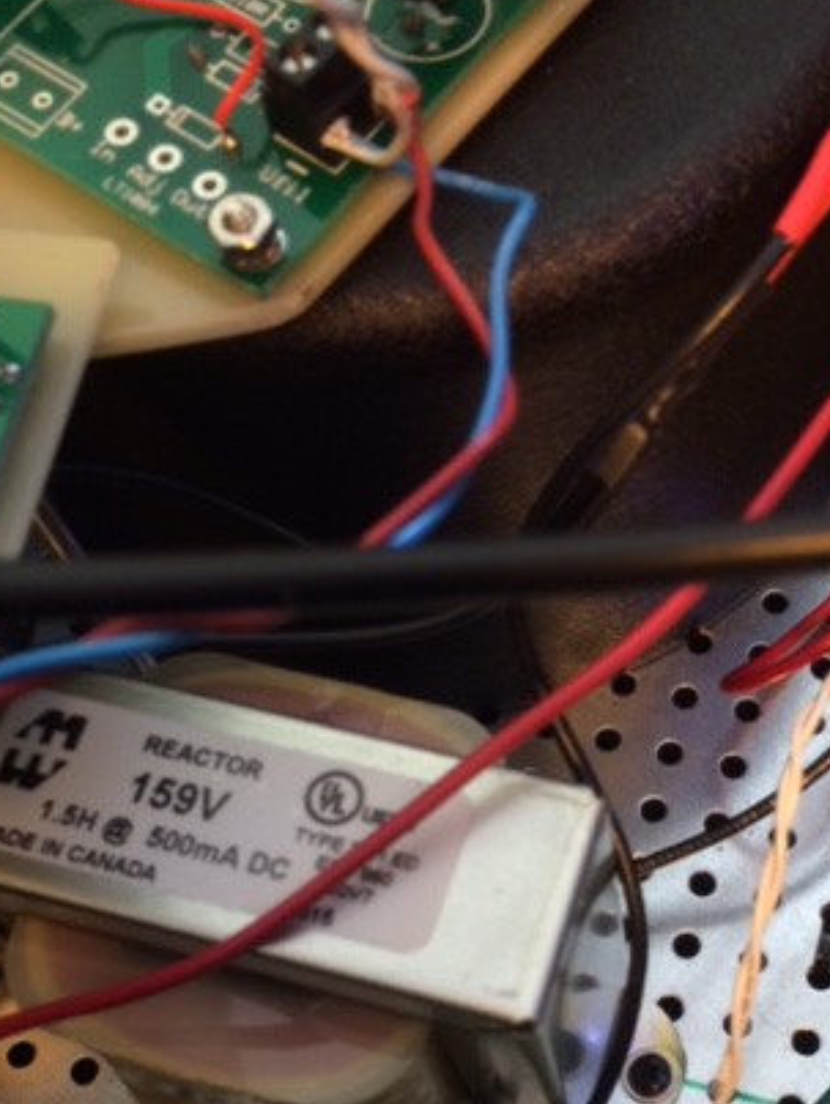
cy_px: 841
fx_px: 1468
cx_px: 578
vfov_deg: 40.0
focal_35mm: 46
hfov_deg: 31.2
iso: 80
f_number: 2.2
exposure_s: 1/30
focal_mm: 4.15
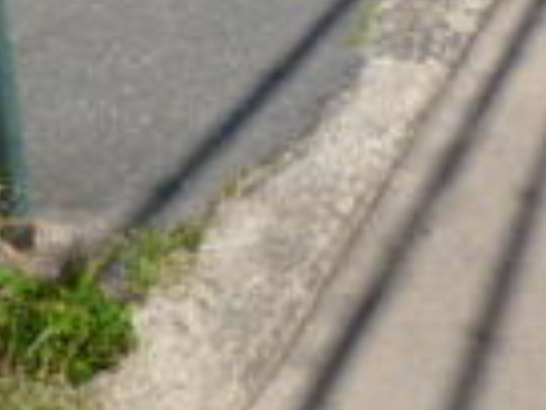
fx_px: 1782
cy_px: -510
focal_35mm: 113
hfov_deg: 16.9
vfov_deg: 11.3
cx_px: -36
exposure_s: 1/160
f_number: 9
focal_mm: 4.3
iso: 100
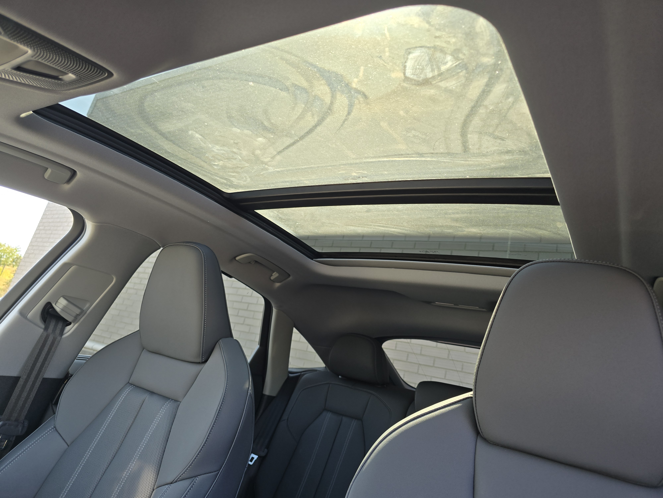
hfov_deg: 73.9
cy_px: 249
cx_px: 332
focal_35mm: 23
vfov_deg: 58.9
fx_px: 441
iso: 80
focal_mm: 6.3
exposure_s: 1/180
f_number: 1.7
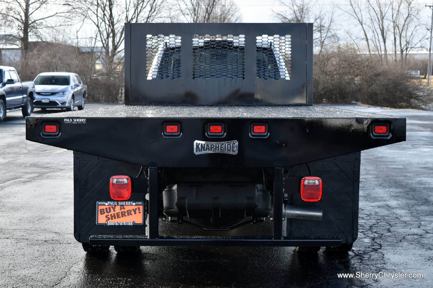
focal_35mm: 52
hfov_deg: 37.9
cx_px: 216
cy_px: 144
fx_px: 631
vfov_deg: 25.7
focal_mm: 35
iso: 400
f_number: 6.3
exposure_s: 1/160
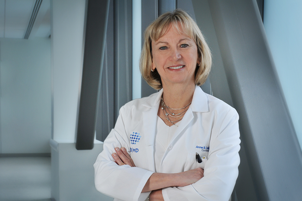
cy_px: 100
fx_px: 554
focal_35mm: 66
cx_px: 151
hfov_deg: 30.5
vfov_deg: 20.6
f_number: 9
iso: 200
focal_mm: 44
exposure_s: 1/20
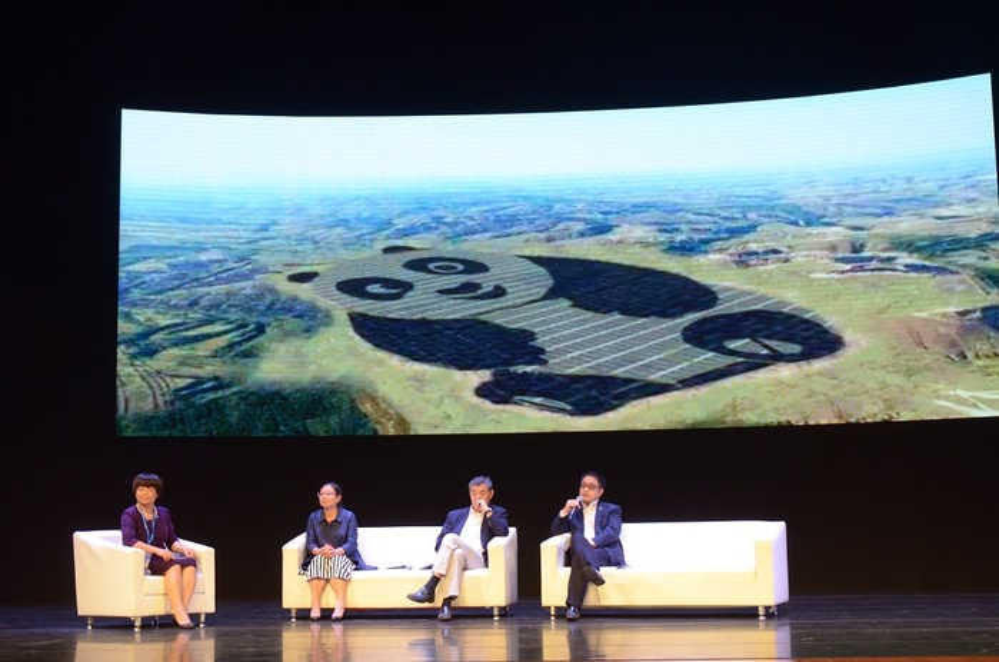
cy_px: 331
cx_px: 500
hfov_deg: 39.0
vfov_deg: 26.4
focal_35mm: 51
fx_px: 1412
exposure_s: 1/125
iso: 1000
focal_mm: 34
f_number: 5.6
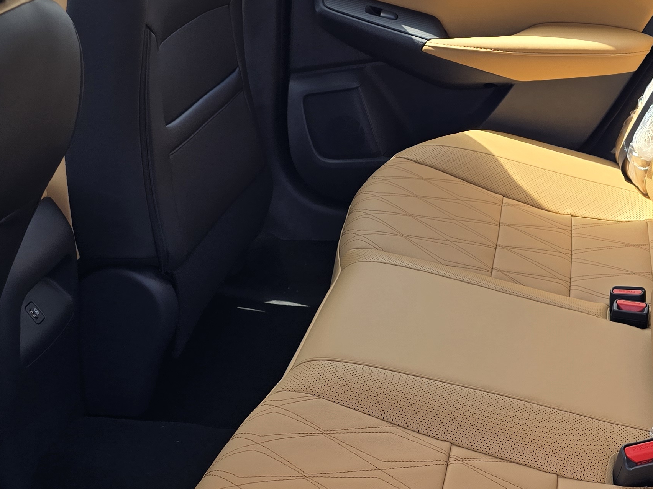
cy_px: 239
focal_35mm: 54
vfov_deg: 27.0
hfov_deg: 34.0
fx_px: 1019
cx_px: 562
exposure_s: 1/211
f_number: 1.7
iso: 12
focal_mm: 6.3
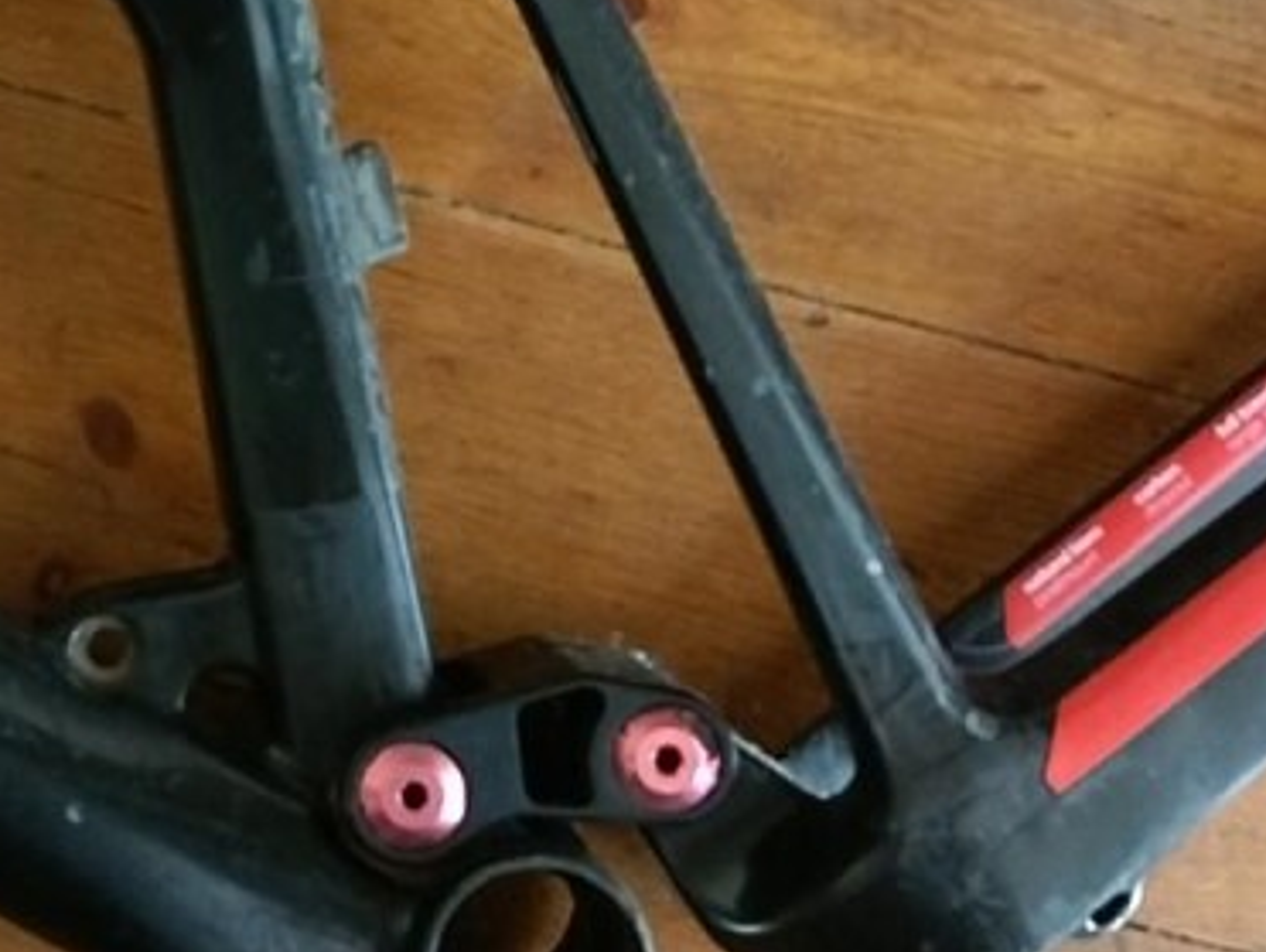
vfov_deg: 12.9
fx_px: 4100
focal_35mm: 112
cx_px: -85
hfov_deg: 17.0
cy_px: -160
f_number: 1.8
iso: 1554
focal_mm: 4.7
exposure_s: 1/25
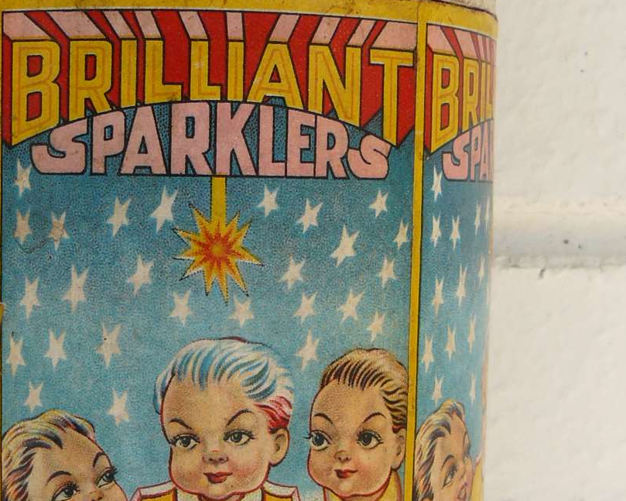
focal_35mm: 89
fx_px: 1649
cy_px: 403
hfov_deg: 21.4
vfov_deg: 17.1
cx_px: 190
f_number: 4
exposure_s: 1/250
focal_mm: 6
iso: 100
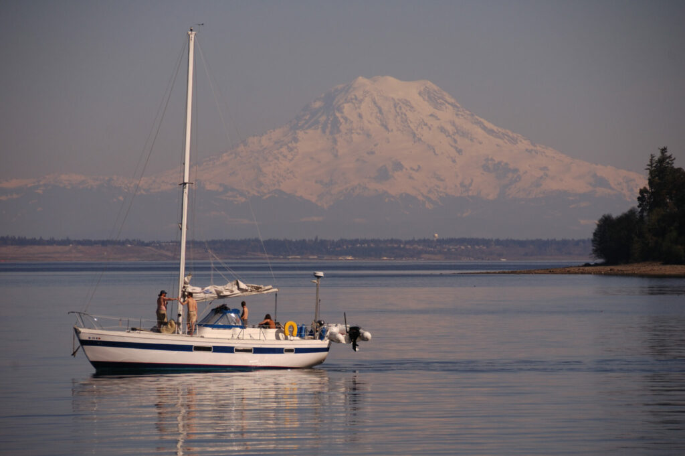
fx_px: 3850
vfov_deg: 6.8
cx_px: 342
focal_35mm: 202
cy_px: 228
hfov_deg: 10.2
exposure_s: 1/400
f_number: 5.6
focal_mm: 135
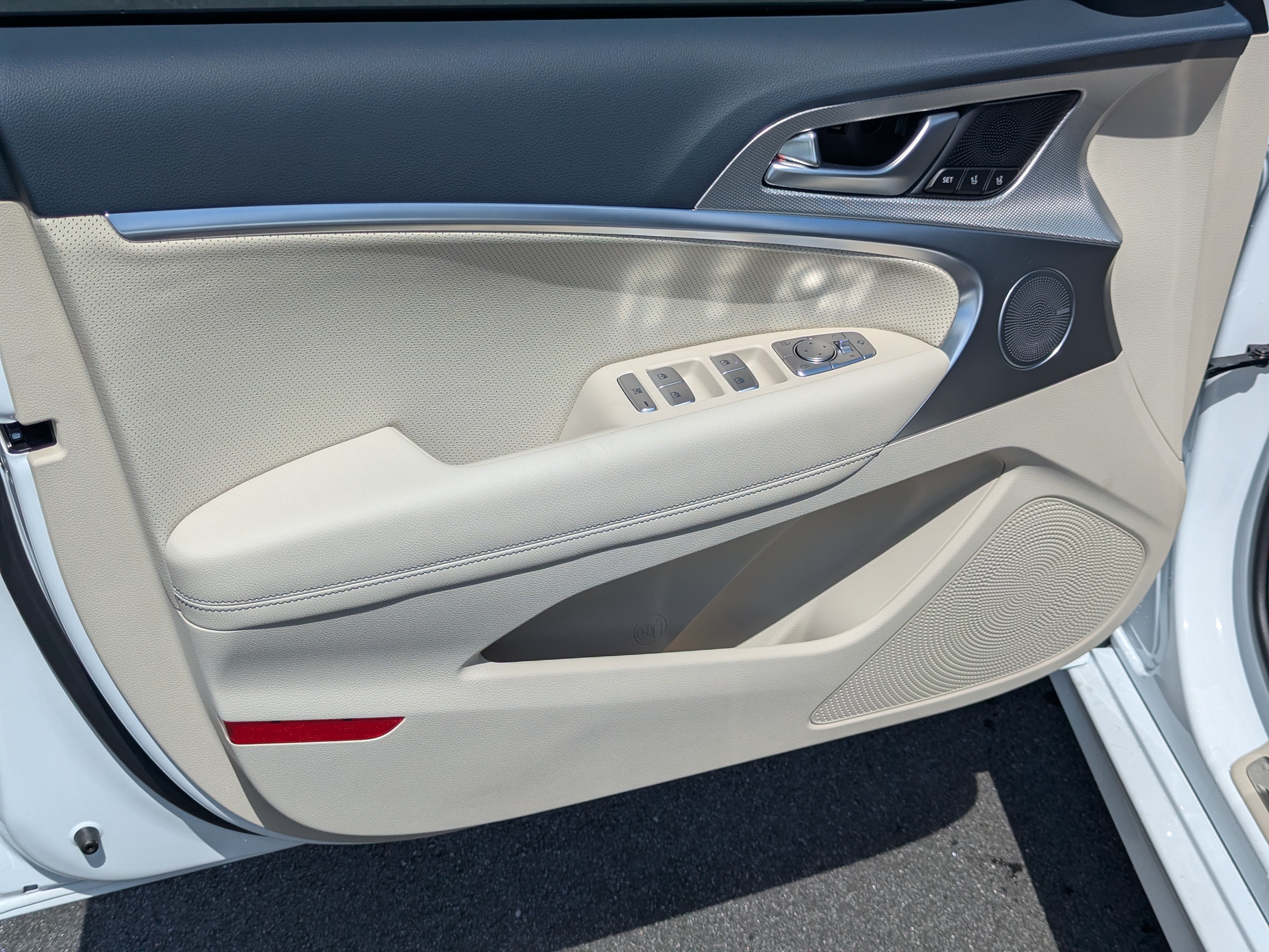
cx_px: 634
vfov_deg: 30.3
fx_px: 1760
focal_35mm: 48
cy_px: 476
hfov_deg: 39.7
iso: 44
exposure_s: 1/5435
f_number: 1.85
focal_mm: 6.81
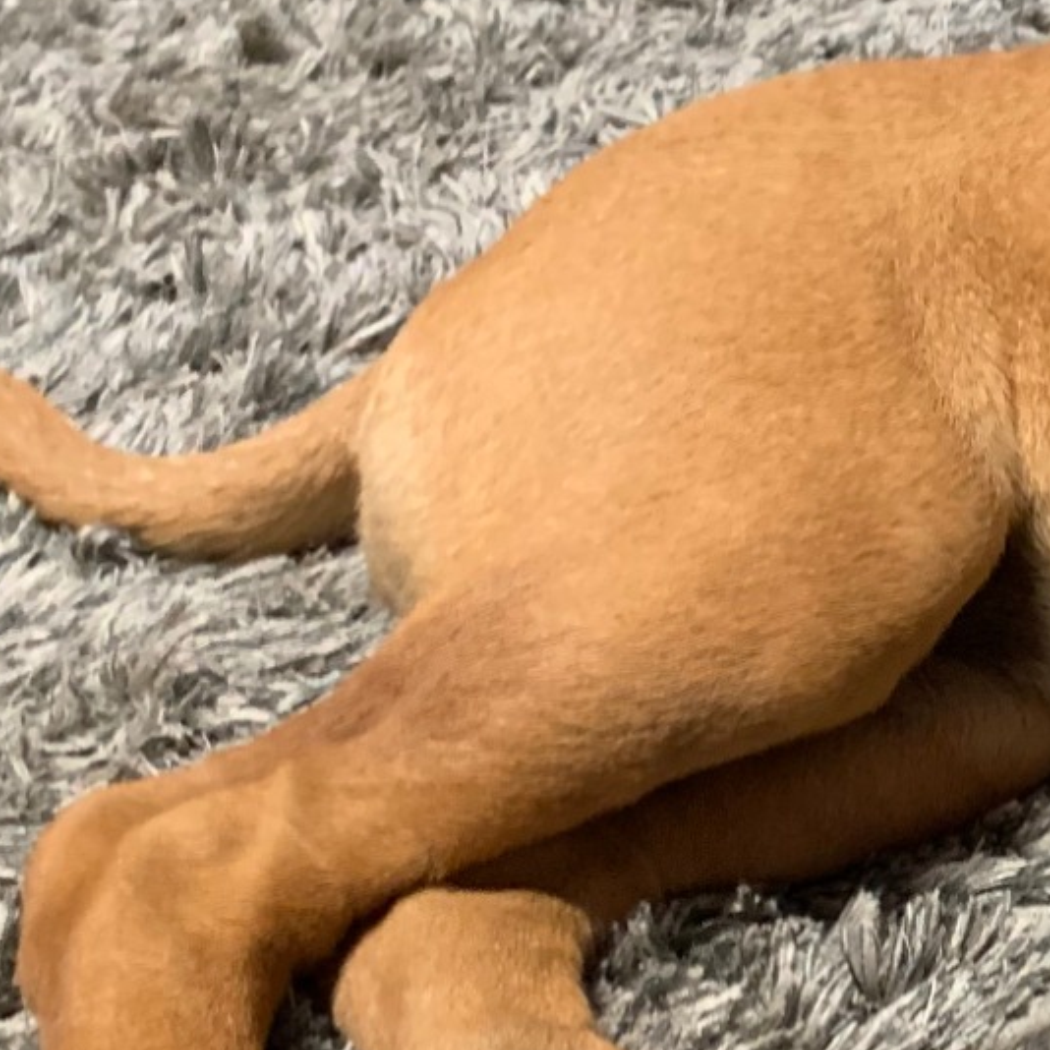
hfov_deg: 17.6
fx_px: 2951
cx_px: 1689
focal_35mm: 86
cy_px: 647
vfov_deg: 20.1
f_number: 1.8
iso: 400
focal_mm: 4.25
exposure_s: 1/33
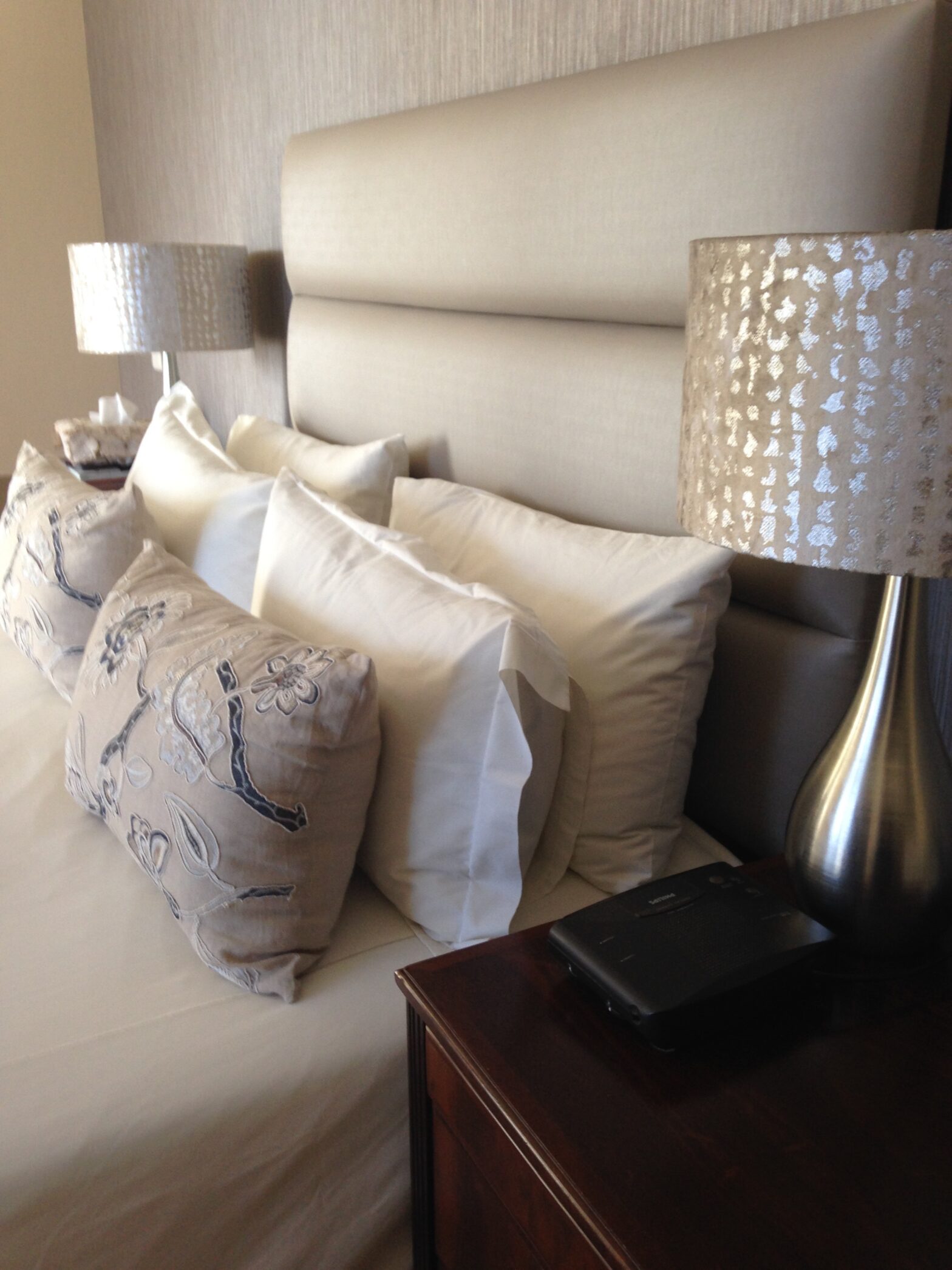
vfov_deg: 55.4
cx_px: 476
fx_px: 1210
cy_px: 635
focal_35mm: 33
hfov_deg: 42.9
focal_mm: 4.12
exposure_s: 1/20
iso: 80
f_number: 2.4
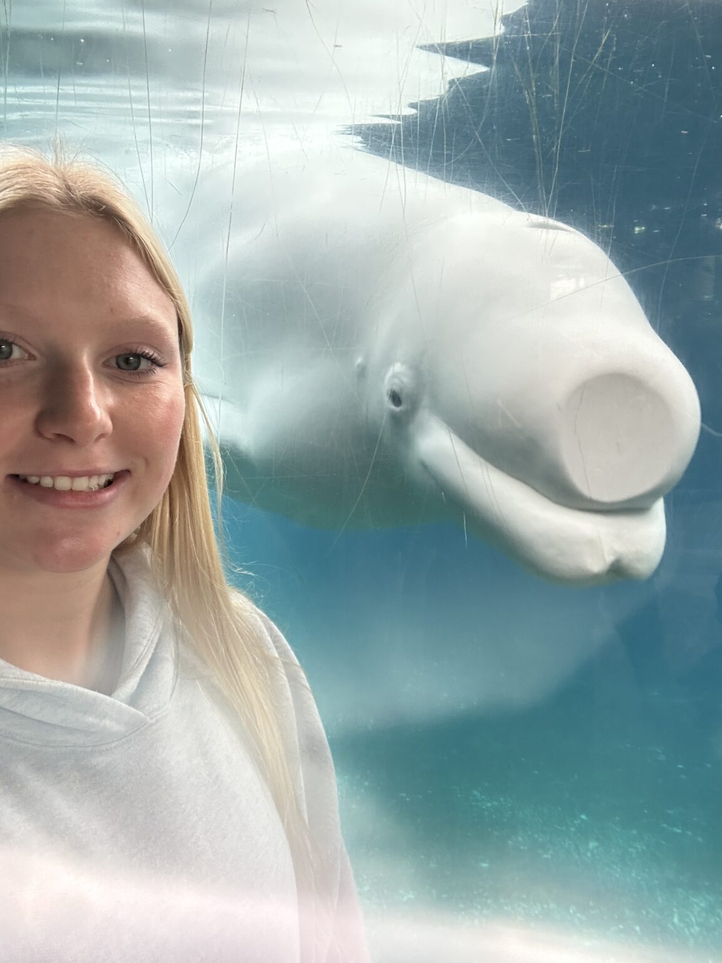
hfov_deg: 46.8
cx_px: 361
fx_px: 834
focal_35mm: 30
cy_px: 482
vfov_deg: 60.0
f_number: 1.9
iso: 80
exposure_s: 1/70
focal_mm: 2.69
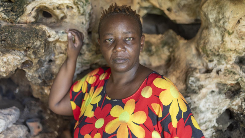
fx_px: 240
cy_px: 67
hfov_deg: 54.0
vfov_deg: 32.0
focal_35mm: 37
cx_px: 123
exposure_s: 1/640
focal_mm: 35
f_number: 2.2
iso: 800
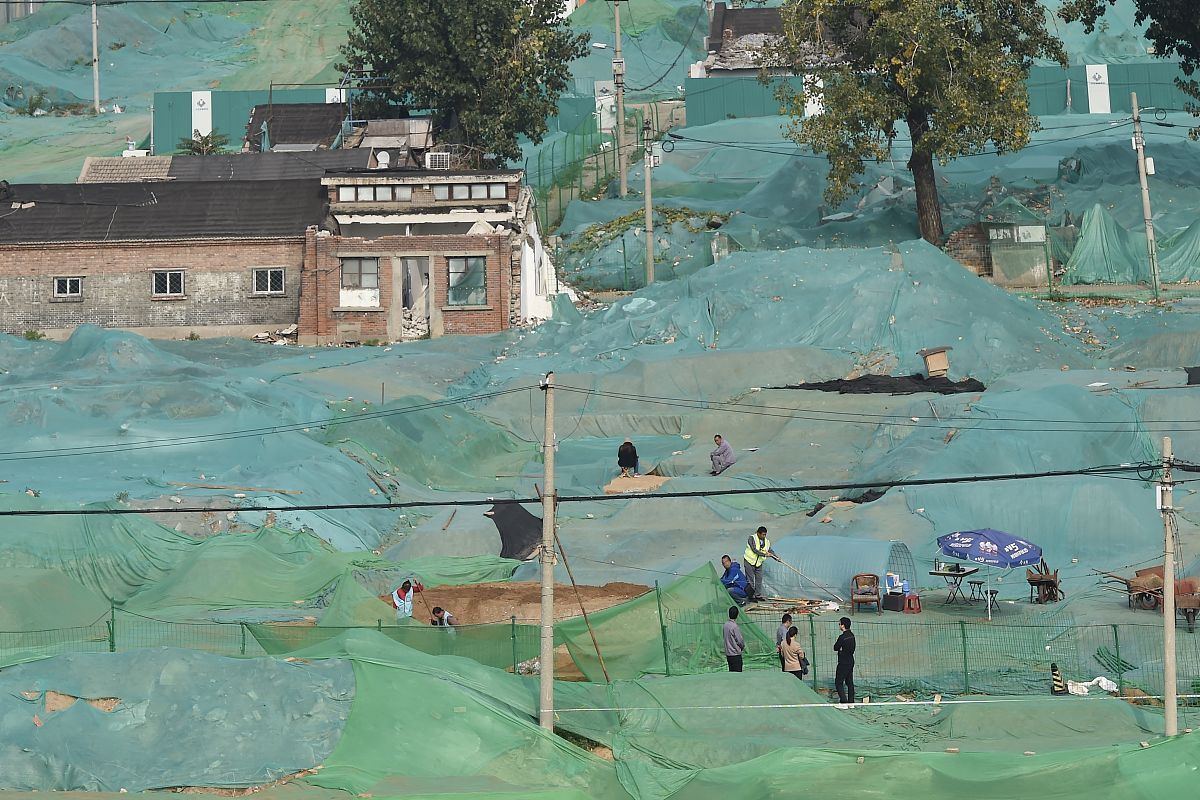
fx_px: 5666
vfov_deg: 8.1
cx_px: 600
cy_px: 400
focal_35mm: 170
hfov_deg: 12.1
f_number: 9
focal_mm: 170
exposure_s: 1/1600
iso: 400
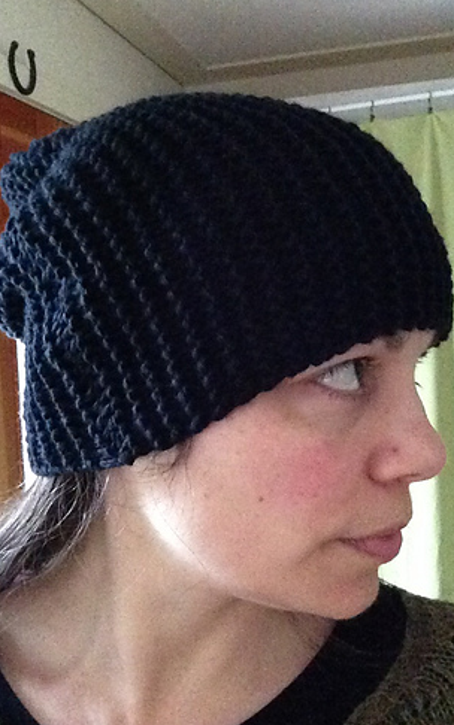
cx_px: 204
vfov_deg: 54.0
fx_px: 712
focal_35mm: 36
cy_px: 360
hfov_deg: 35.3
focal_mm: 2.15
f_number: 2.4
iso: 1600
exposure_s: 1/15
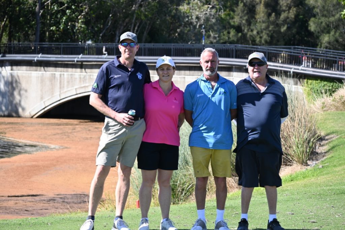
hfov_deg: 14.7
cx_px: 172
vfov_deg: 9.8
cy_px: 115
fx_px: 1337
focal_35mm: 140
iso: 100
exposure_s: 1/250
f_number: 5.6
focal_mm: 93
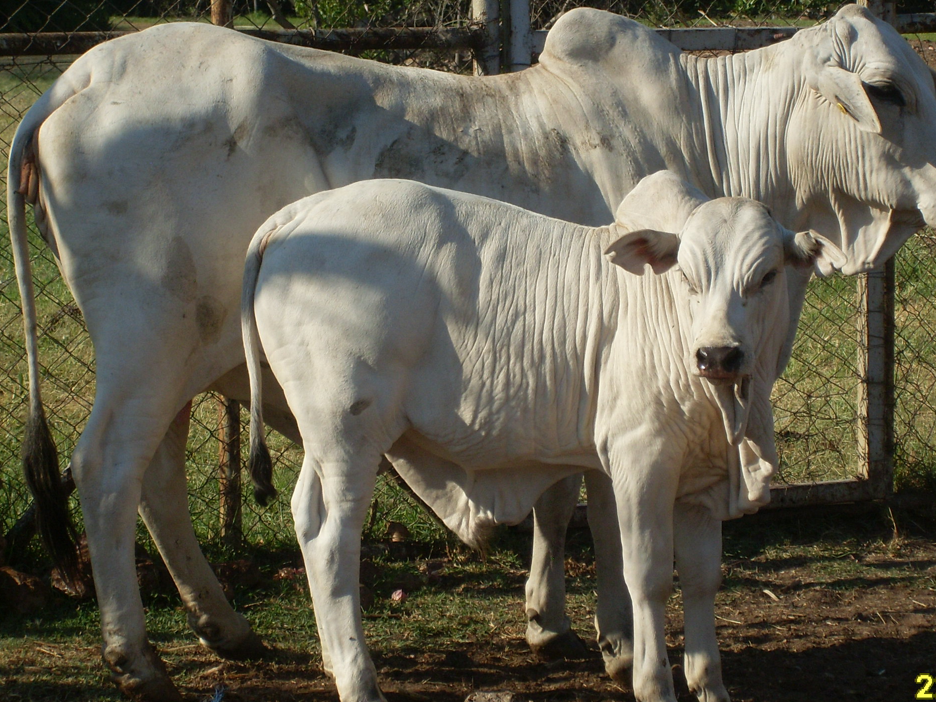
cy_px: 297
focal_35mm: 142
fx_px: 3840
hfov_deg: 13.9
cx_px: 528
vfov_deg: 10.4
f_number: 5.2
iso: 80
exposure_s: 1/500
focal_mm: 17.1
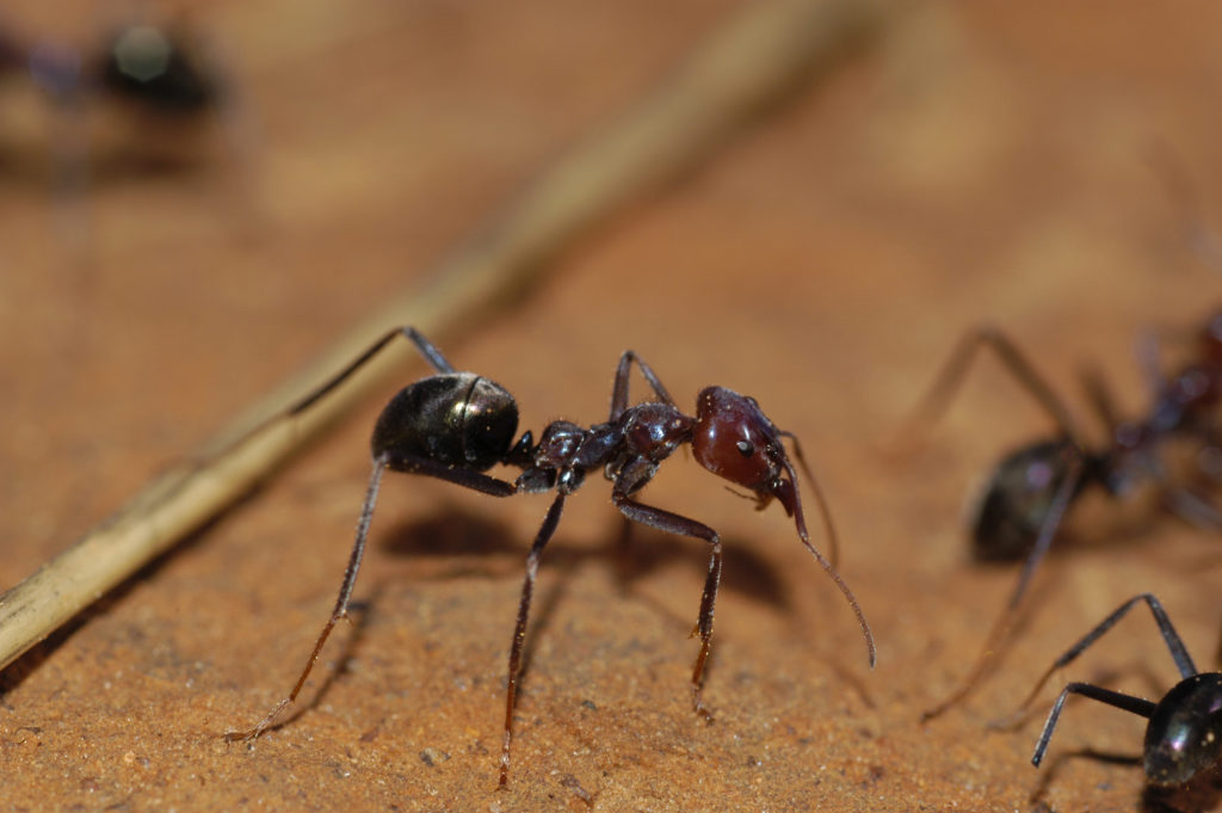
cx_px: 611
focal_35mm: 158
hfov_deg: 13.1
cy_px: 406
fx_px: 5342
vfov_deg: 8.7
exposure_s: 1/160
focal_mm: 105
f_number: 16
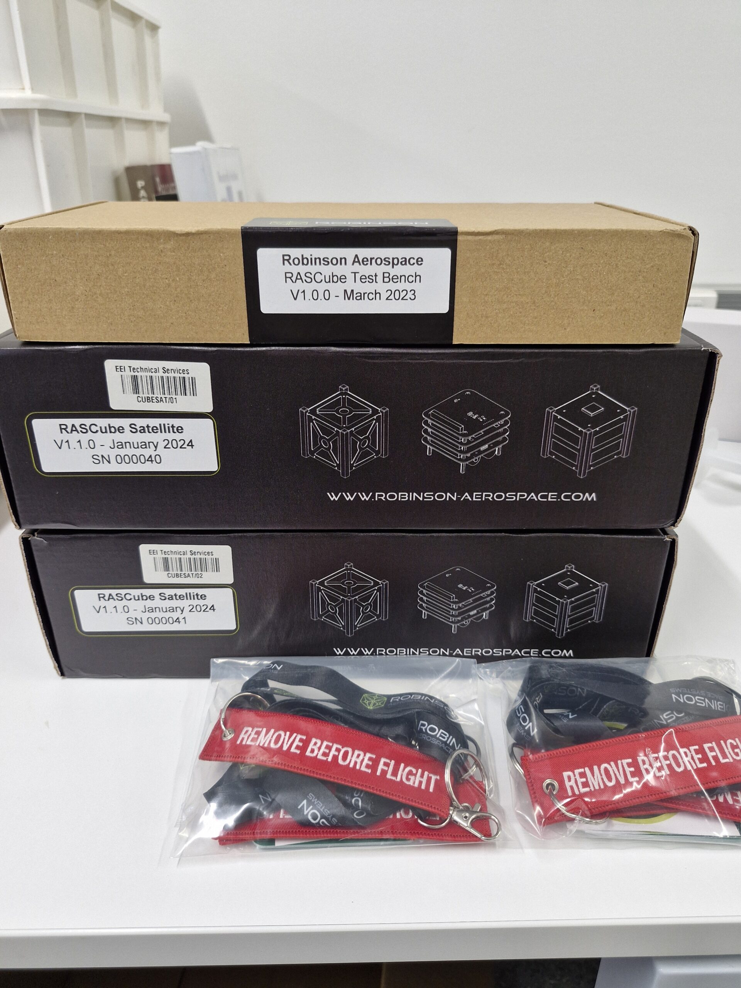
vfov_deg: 73.9
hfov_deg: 58.9
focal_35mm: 23
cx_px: 370
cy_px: 494
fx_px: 656
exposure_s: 1/100
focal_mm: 5.54
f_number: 1.8
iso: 125
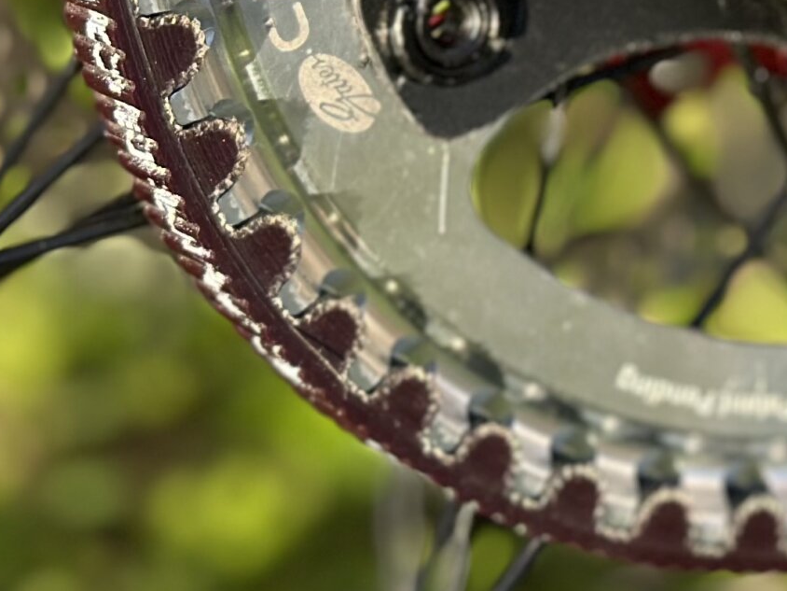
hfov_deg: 10.7
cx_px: 828
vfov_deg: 8.0
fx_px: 4138
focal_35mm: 182
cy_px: -288
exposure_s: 1/872
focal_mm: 6.86
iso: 80
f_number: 1.78
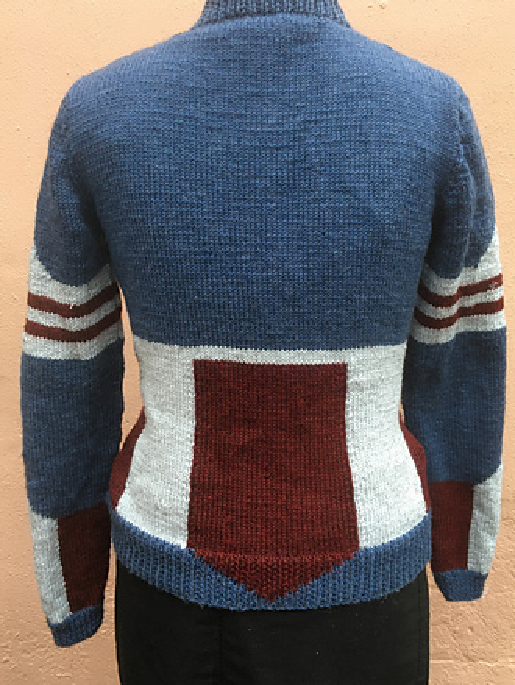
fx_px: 654
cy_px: 331
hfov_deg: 43.0
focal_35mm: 33
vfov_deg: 55.3
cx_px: 269
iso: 50
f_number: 2.2
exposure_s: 1/33
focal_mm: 4.15
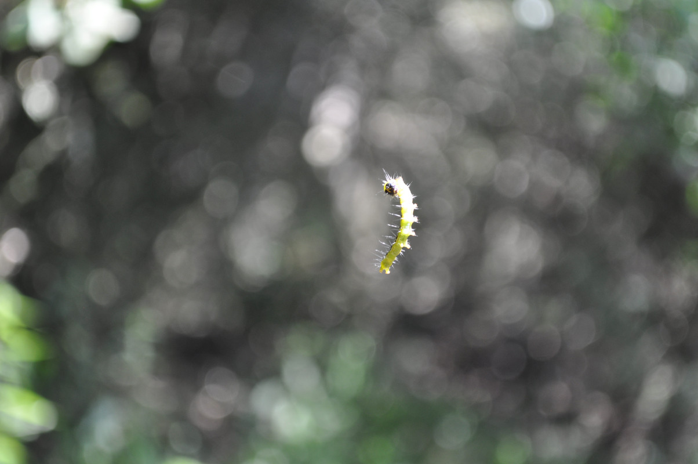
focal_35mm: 82
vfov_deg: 16.5
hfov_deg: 24.6
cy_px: 232
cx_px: 349
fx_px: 1598
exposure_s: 1/100
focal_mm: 55
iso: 400
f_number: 5.6
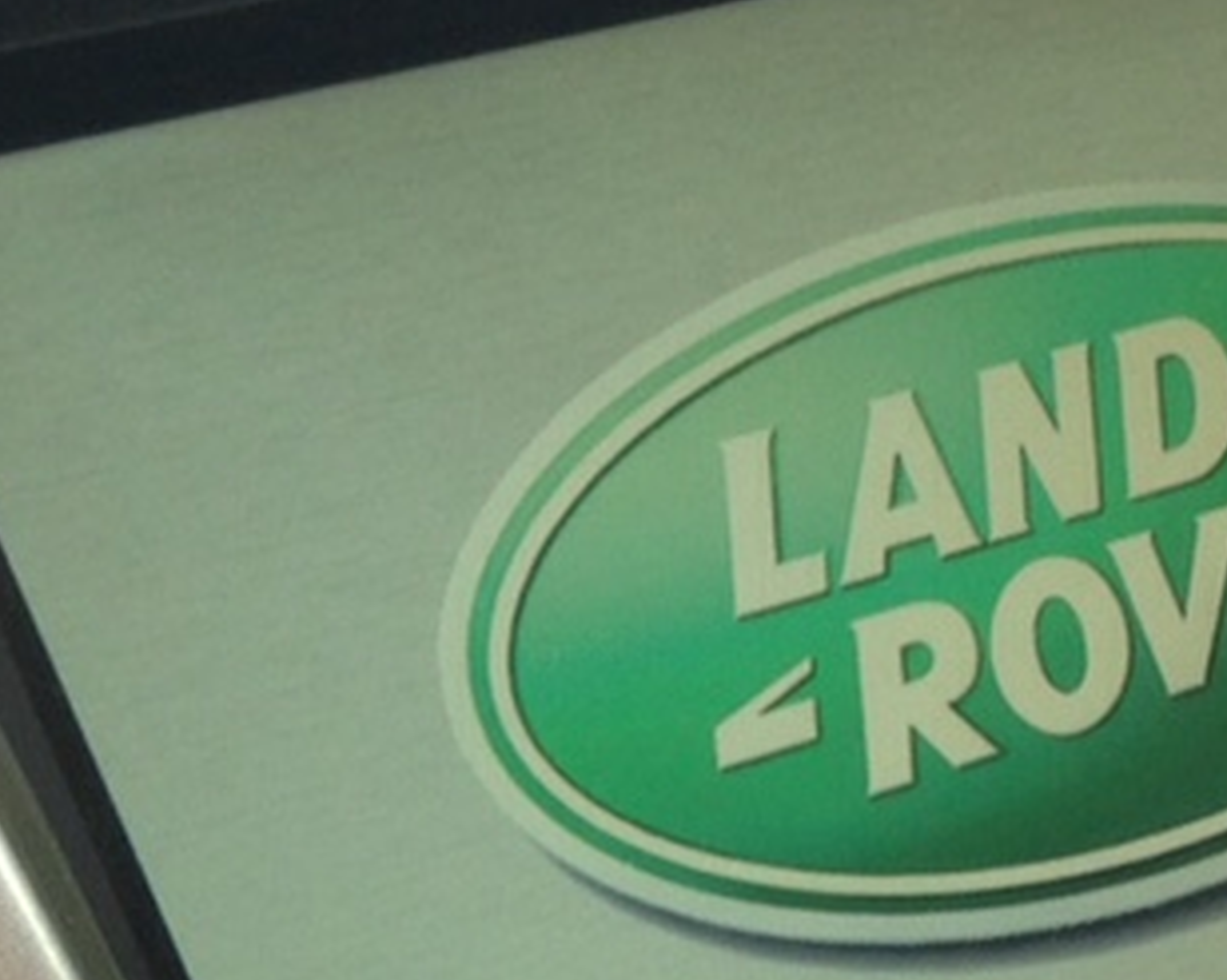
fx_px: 4863
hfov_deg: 13.6
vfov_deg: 11.3
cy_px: 1171
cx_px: 1757
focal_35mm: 134
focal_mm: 4.12
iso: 50
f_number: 2.4
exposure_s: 1/60
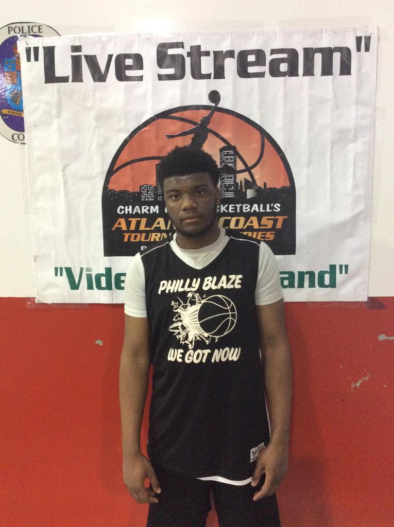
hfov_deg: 44.1
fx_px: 487
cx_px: 197
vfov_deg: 56.9
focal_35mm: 32
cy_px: 264
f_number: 2.4
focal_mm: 3.3
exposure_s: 1/24
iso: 250
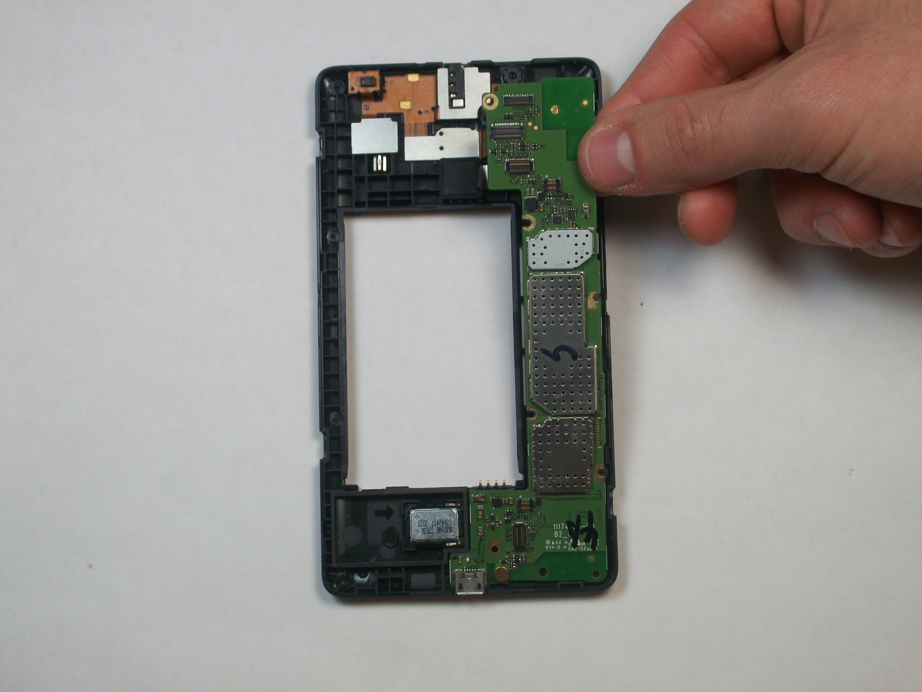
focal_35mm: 84
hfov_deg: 23.3
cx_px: 461
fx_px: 2237
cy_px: 346
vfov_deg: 17.6
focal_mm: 15.1
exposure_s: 1/100
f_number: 5.1
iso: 80
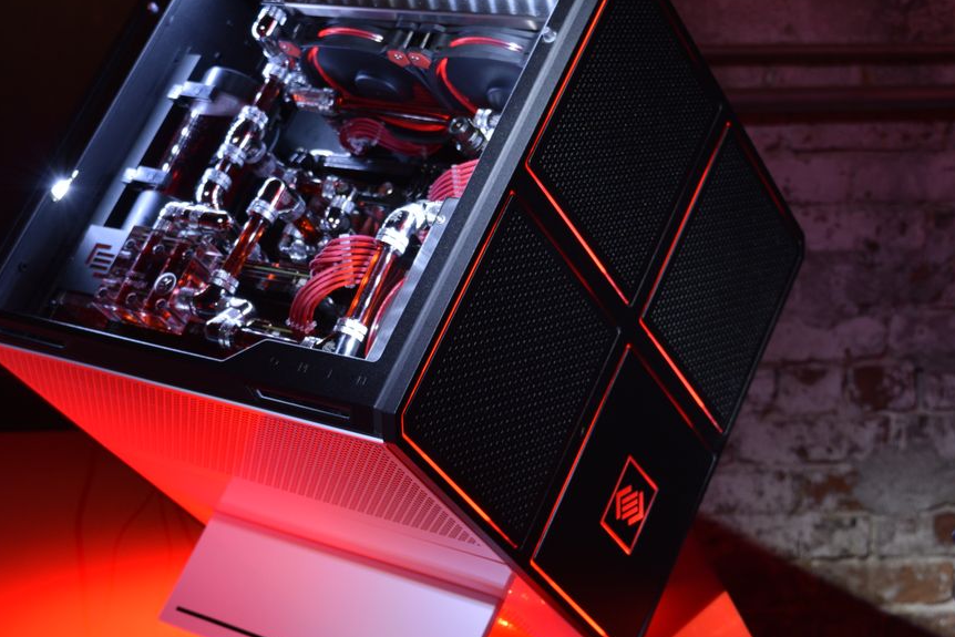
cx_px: 359
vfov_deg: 19.2
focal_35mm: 71
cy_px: 326
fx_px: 1884
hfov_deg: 28.3
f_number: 6.3
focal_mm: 34
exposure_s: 1/25
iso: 200
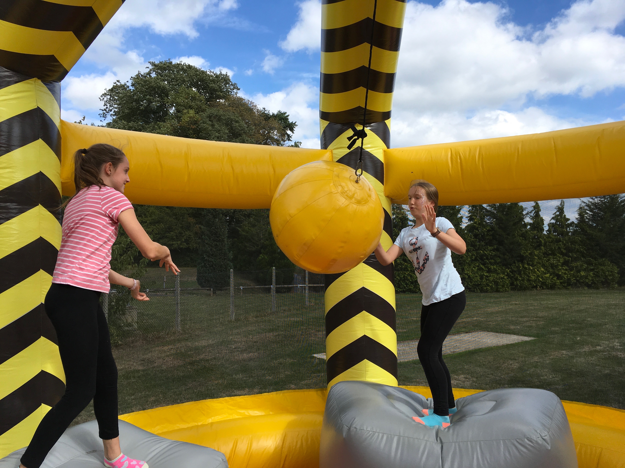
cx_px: 312
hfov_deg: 61.7
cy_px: 234
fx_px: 524
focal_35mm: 29
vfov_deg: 48.2
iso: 25
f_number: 2.2
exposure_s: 1/1183
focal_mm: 4.15
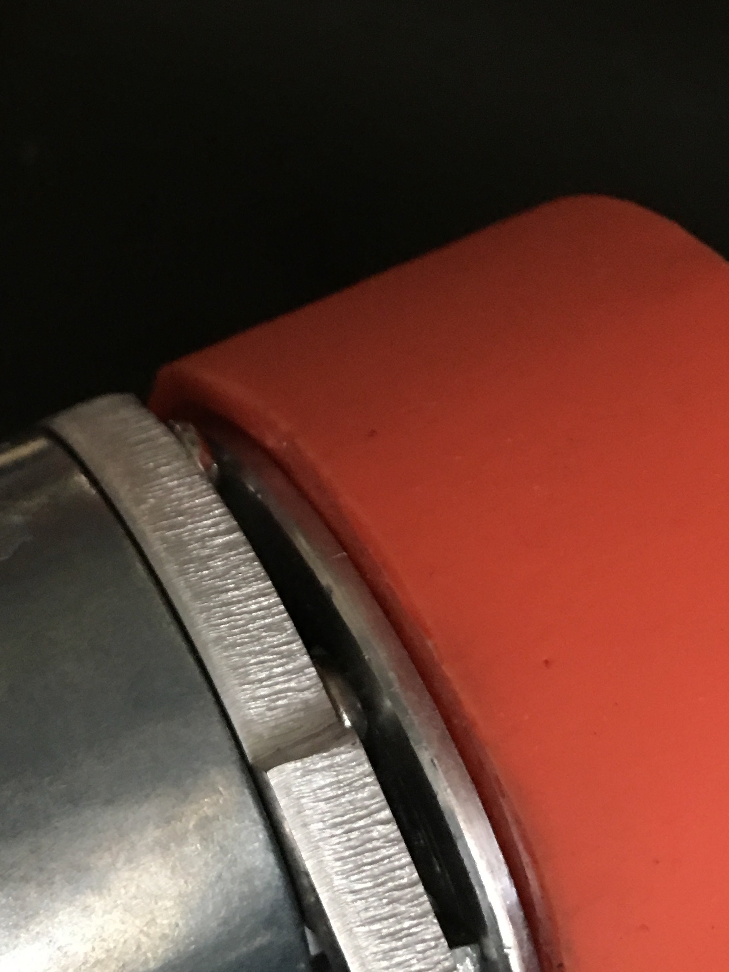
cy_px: 388
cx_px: 287
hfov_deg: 24.8
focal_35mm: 59
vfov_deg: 32.6
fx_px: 1657
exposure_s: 1/15
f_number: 2.2
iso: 80
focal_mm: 4.15
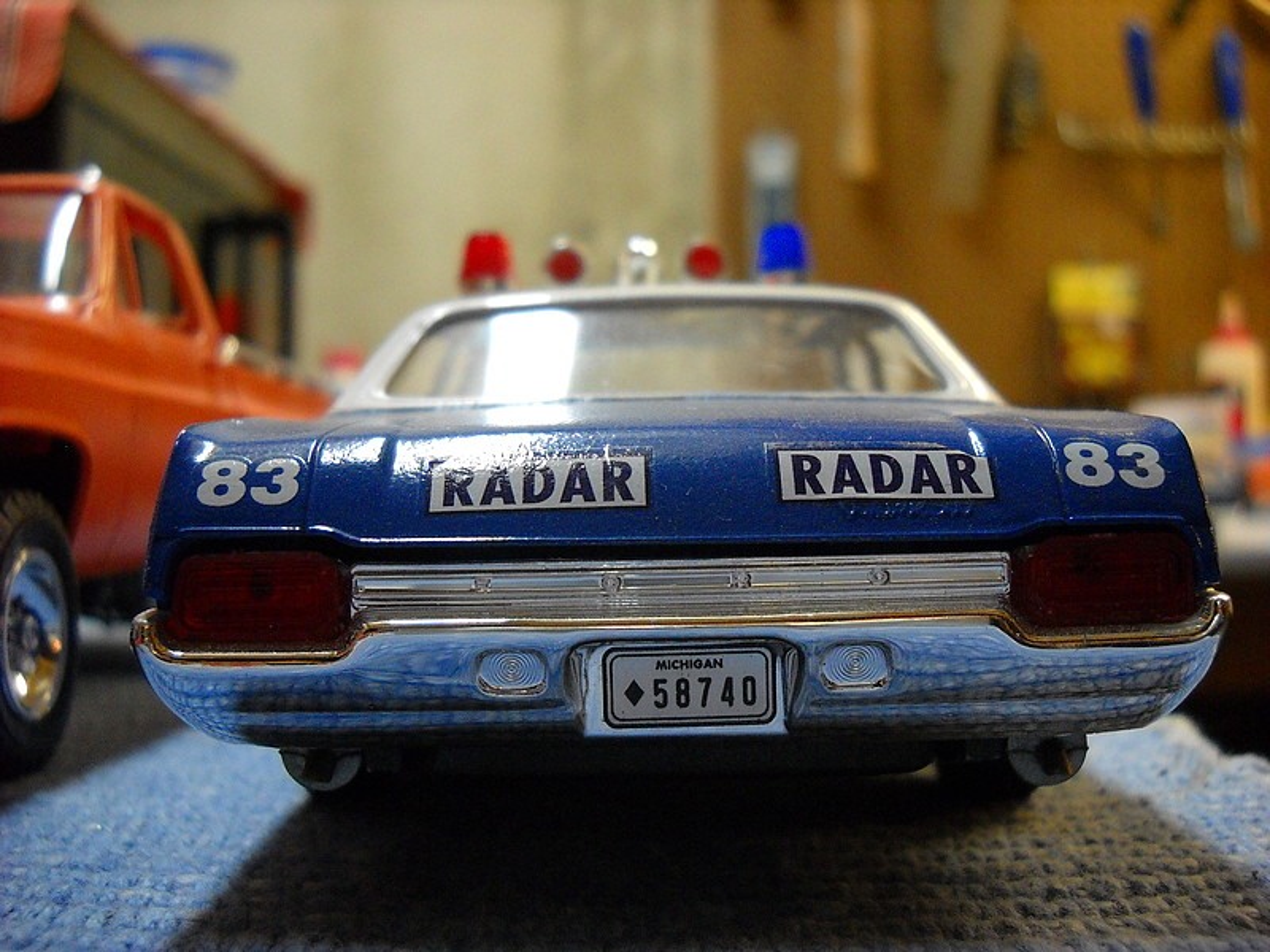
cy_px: 476
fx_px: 1504
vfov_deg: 35.1
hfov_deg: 45.8
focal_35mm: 41
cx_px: 635
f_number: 3.1
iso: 400
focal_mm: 6.72
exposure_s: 1/49
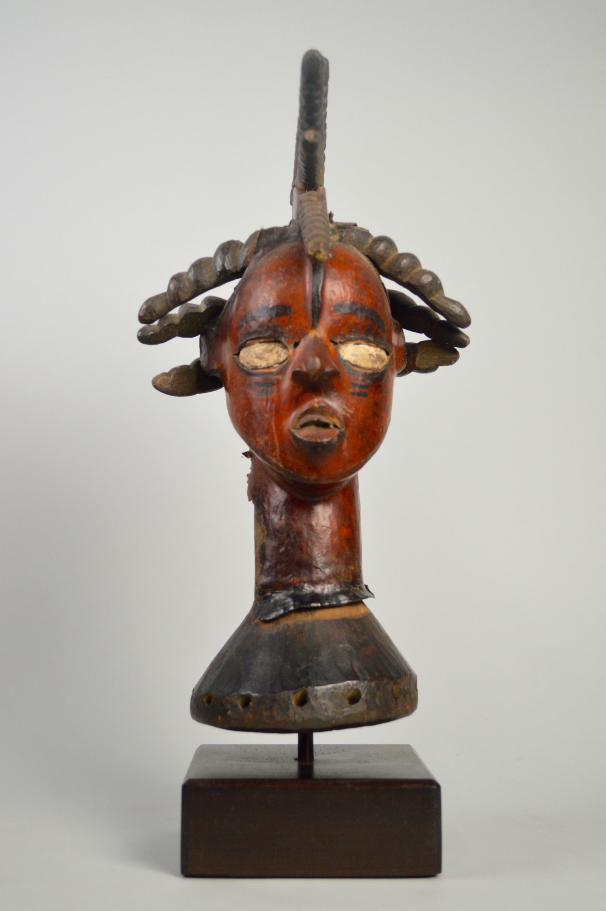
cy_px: 456
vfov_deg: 41.1
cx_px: 303
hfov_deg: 28.0
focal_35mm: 48
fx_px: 1214
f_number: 4.8
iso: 640
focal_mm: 32
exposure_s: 1/60
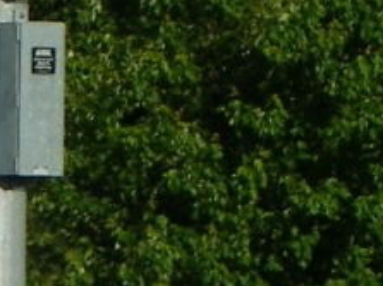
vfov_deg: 1.6
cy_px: 683
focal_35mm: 937
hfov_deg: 2.1
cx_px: -653
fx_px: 10362
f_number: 5.6
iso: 64
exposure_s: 1/640
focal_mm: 27.2
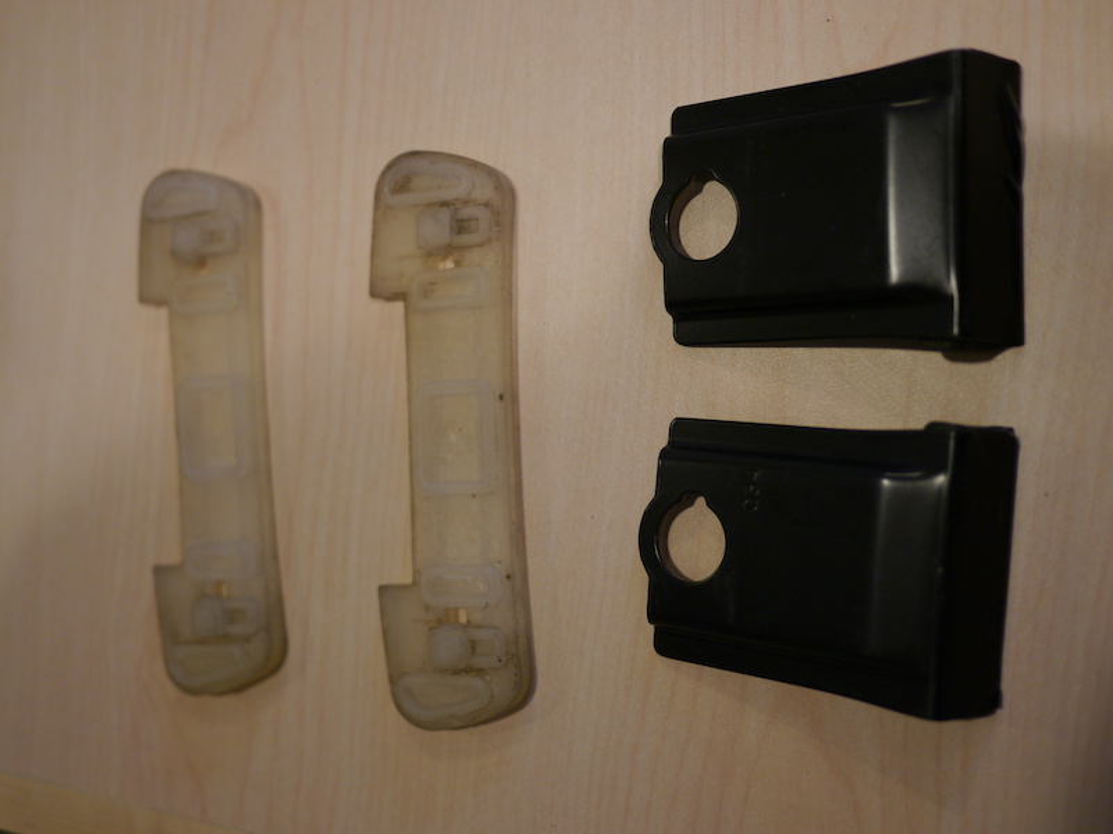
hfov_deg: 46.8
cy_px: 417
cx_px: 556
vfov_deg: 36.0
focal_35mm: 40
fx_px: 1286
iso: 250
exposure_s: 1/60
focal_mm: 20
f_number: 1.7
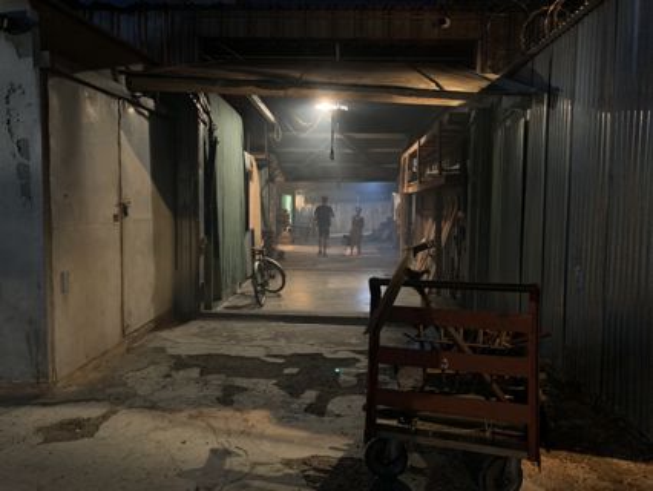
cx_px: 326
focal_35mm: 26
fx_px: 491
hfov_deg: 67.3
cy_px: 246
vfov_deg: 53.1
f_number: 1.8
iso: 500
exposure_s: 1/30
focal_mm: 4.25
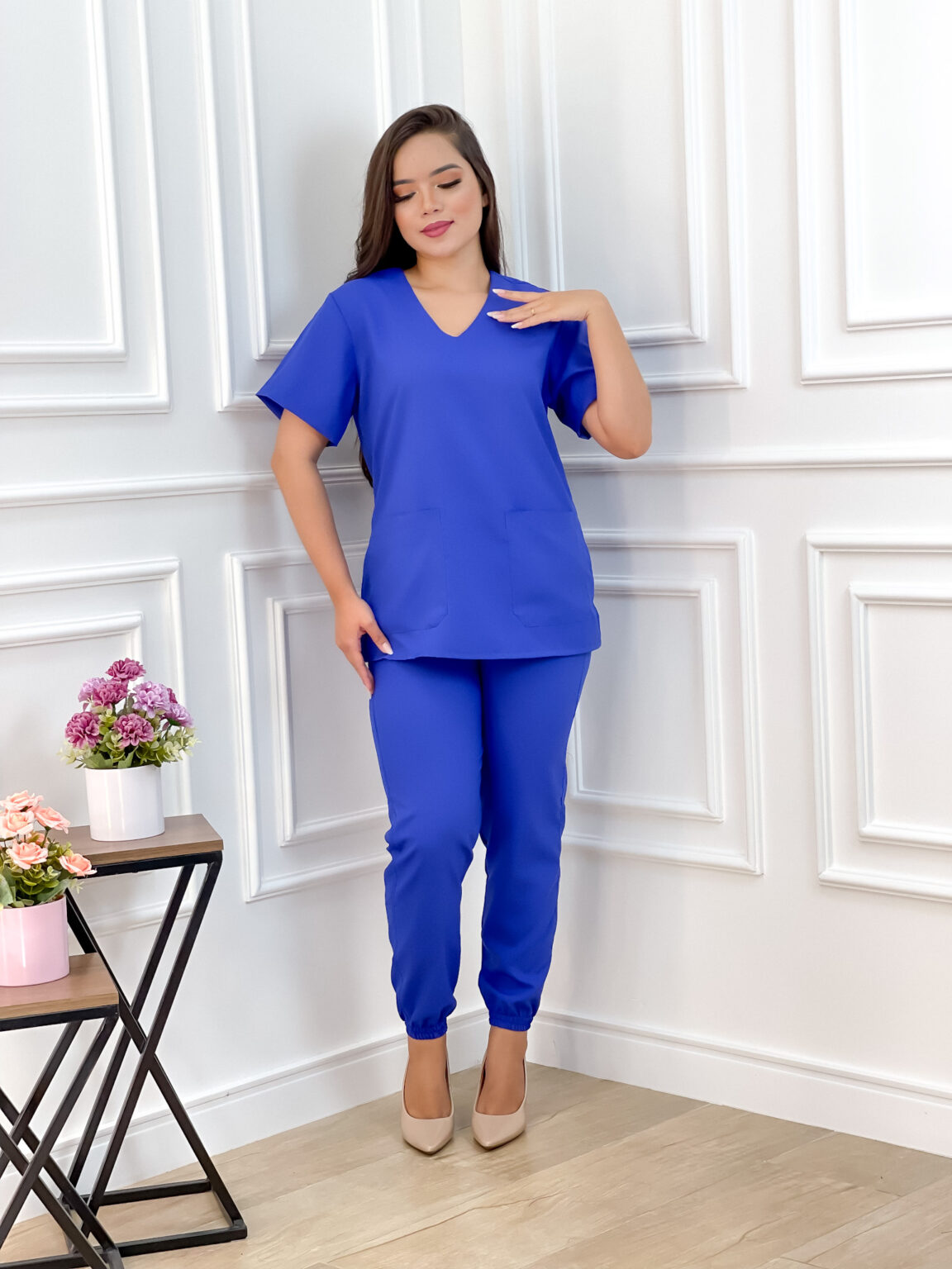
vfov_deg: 30.3
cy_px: 634
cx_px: 476
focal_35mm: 64
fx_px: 2347
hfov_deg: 22.9
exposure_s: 1/120
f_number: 2.2
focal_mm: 7.5
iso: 80
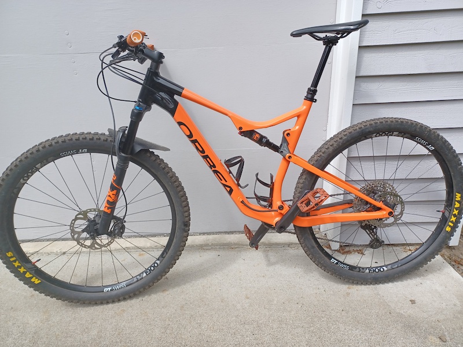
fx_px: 334
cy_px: 174
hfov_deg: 69.4
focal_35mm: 25
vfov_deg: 54.9
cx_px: 232
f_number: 1.8
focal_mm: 4.6
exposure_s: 1/193
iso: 32
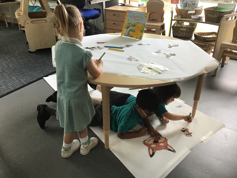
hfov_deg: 58.4
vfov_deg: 45.4
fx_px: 212
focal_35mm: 31
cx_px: 118
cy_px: 89
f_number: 2.4
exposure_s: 1/33
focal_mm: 3.3
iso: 64
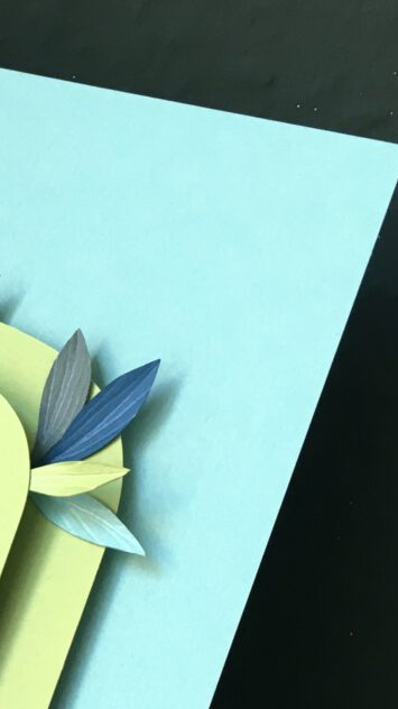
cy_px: 565
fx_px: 1503
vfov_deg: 26.1
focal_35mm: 80
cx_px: -197
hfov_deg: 14.1
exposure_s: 1/33
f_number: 2.2
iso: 64
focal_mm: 4.15
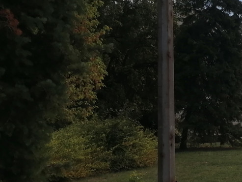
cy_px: 85
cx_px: 219
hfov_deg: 23.7
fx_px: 559
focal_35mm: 80
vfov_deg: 18.4
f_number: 1.8
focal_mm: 4.75
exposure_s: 1/1587
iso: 50
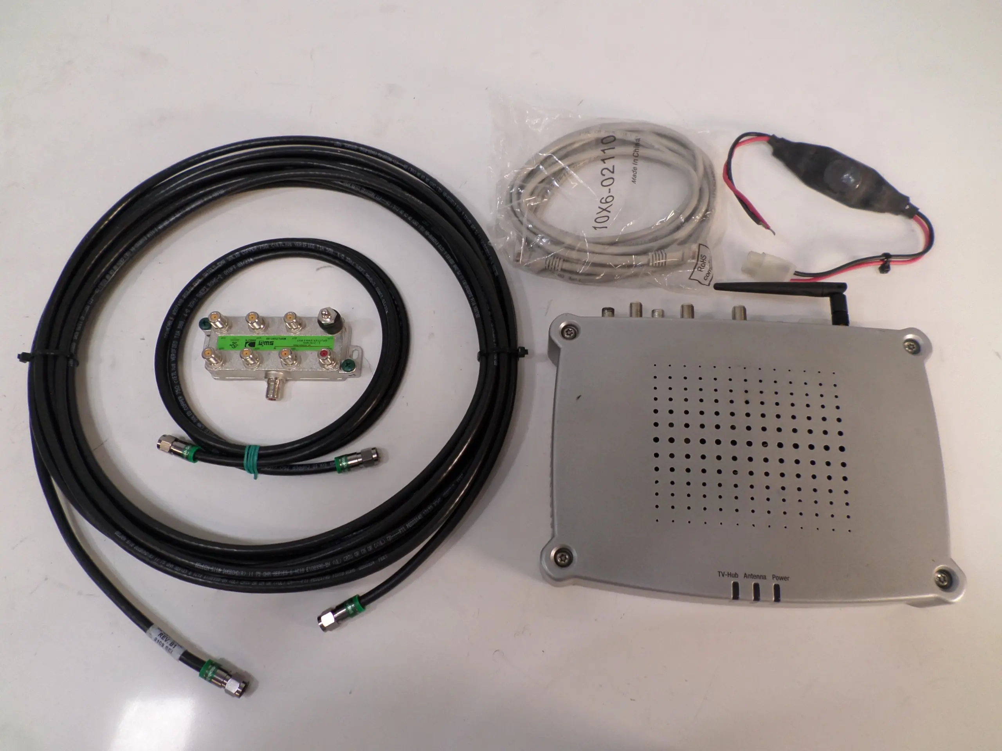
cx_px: 501
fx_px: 724
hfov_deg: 69.4
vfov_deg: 54.9
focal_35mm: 25
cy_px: 376
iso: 80
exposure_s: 1/45
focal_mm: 4.5
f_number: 2.5
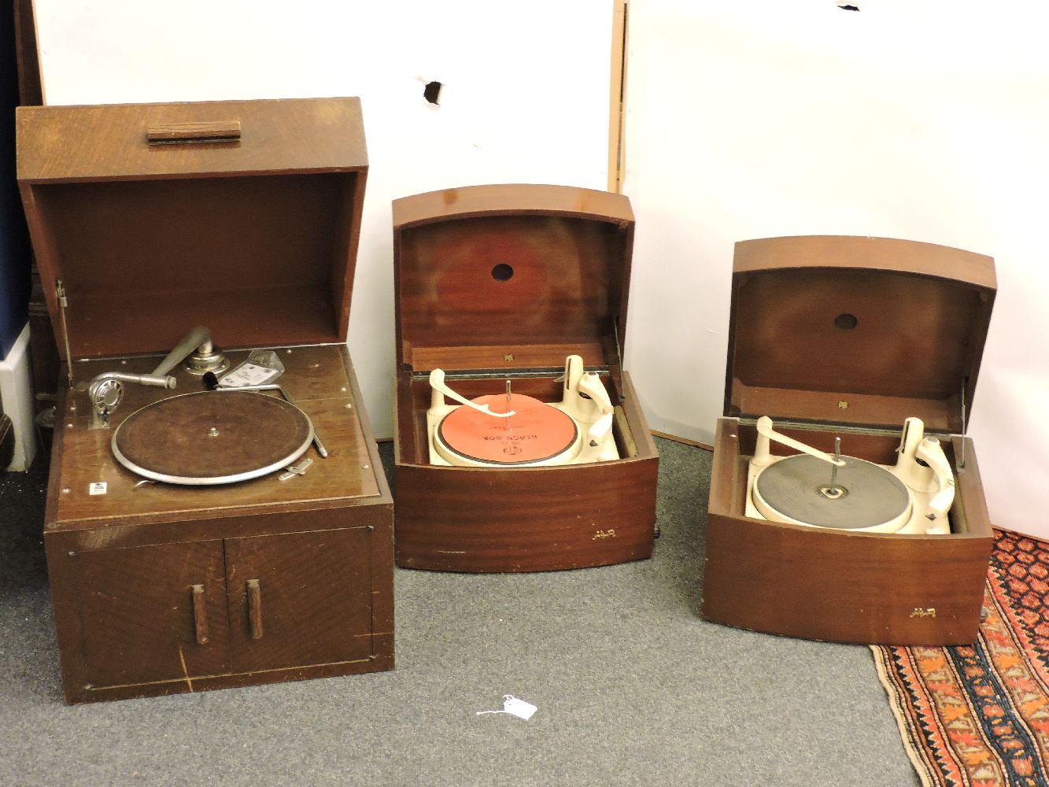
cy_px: 394
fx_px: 1515
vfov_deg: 29.1
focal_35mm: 50
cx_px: 524
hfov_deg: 38.2
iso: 800
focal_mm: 8.9
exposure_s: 1/6
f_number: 3.6
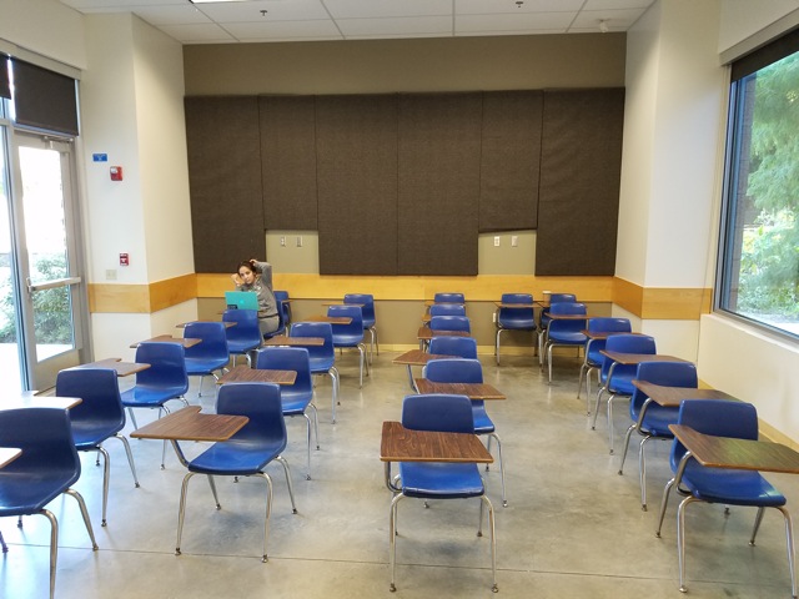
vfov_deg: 53.1
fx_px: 600
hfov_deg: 67.3
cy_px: 300
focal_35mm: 26
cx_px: 400
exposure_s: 1/30
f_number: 1.7
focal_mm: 4.2
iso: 160
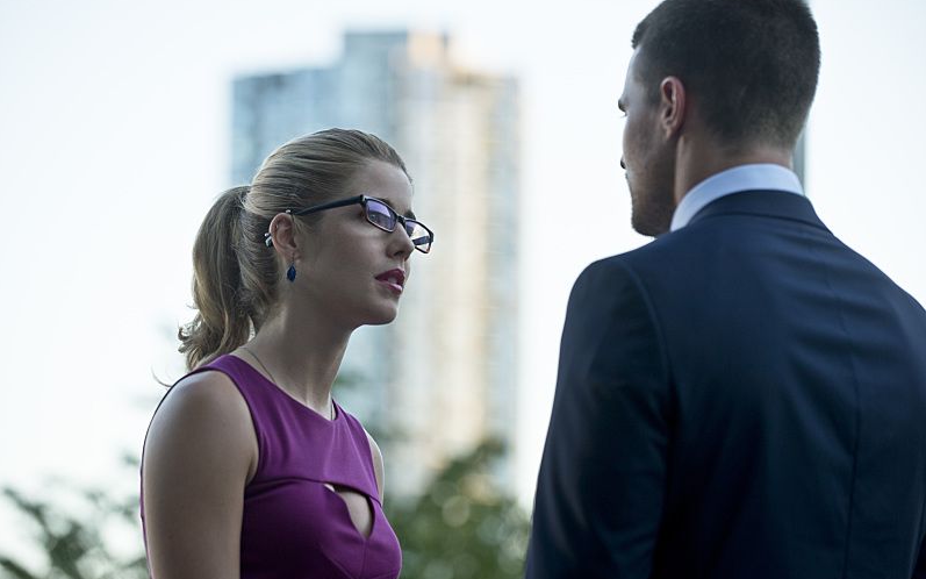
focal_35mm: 133
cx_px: 462
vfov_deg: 9.9
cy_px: 283
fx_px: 3356
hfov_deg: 15.7
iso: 400
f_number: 5
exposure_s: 1/250
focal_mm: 130
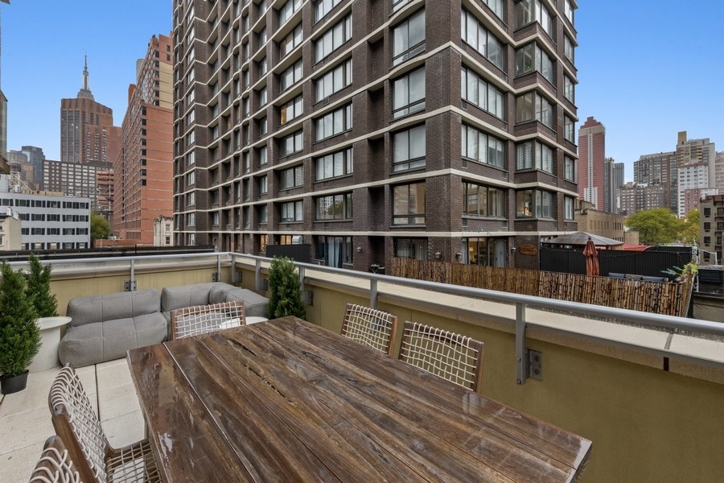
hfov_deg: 100.4
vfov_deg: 77.3
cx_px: 362
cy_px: 242
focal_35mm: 15
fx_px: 302
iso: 200
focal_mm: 15
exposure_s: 1/8
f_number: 11
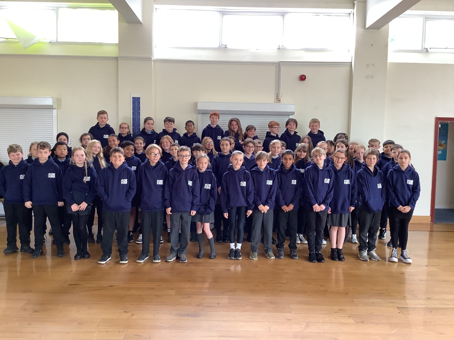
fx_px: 407
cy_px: 170
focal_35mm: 31
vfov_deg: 45.4
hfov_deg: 58.4
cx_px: 227
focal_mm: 3.3
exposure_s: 1/50
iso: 160
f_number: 2.4
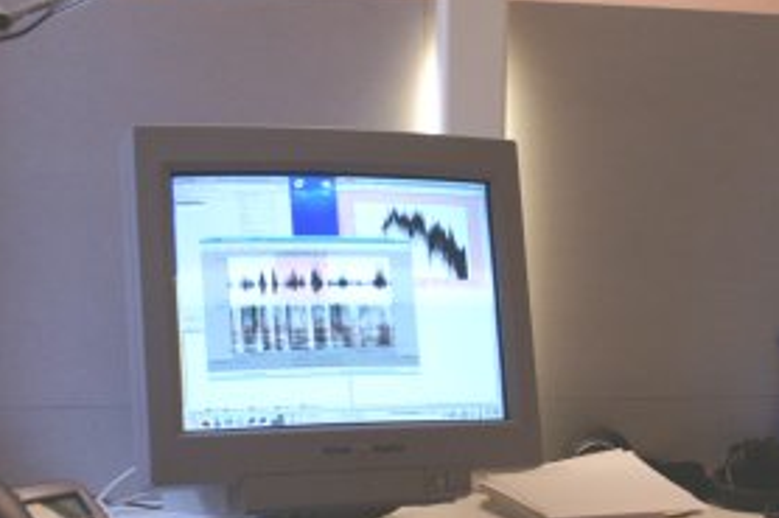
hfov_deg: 28.8
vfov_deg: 19.6
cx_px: 580
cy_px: 384
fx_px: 1492
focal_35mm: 69
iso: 800
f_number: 4
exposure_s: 1/30
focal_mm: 20
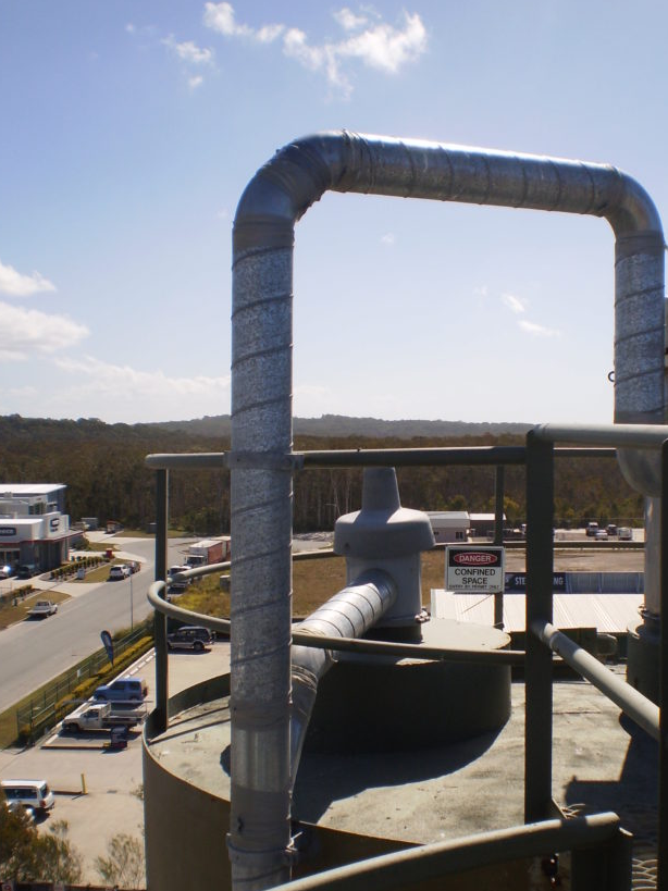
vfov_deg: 42.0
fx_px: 1158
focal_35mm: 45
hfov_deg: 32.1
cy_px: 516
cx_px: 394
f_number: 4.6
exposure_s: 1/1000
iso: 64
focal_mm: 6.3
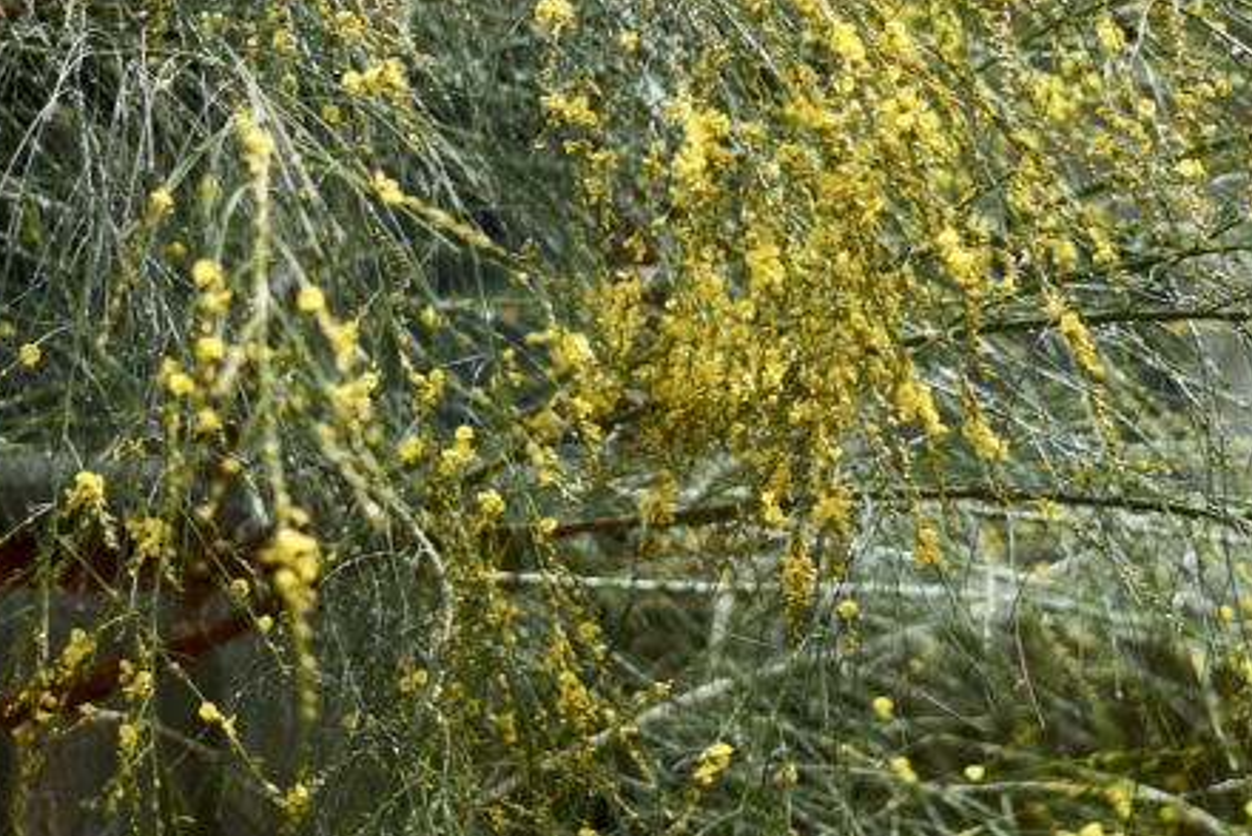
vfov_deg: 15.0
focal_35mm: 91
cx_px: 1004
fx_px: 3167
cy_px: 414
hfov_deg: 22.1
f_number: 1.8
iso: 100
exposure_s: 1/2500
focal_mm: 50
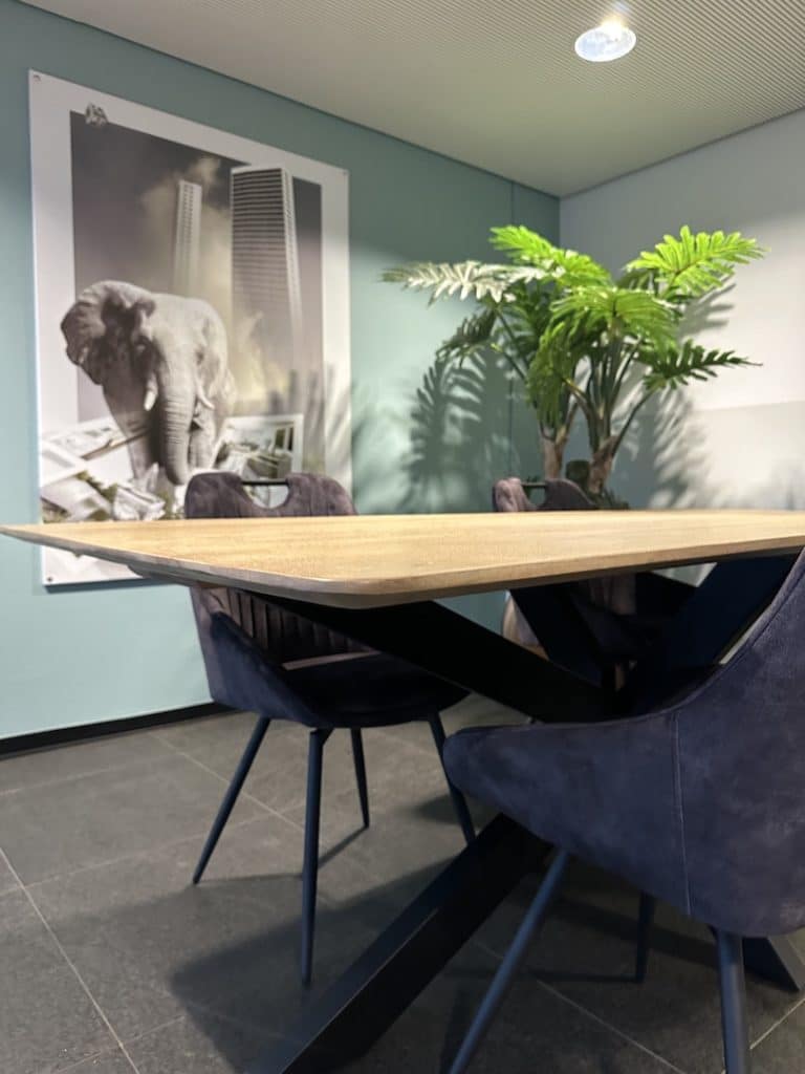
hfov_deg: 56.8
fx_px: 744
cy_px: 537
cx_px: 402
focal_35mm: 24
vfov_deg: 71.6
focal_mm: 6.86
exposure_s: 1/50
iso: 640
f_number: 1.78
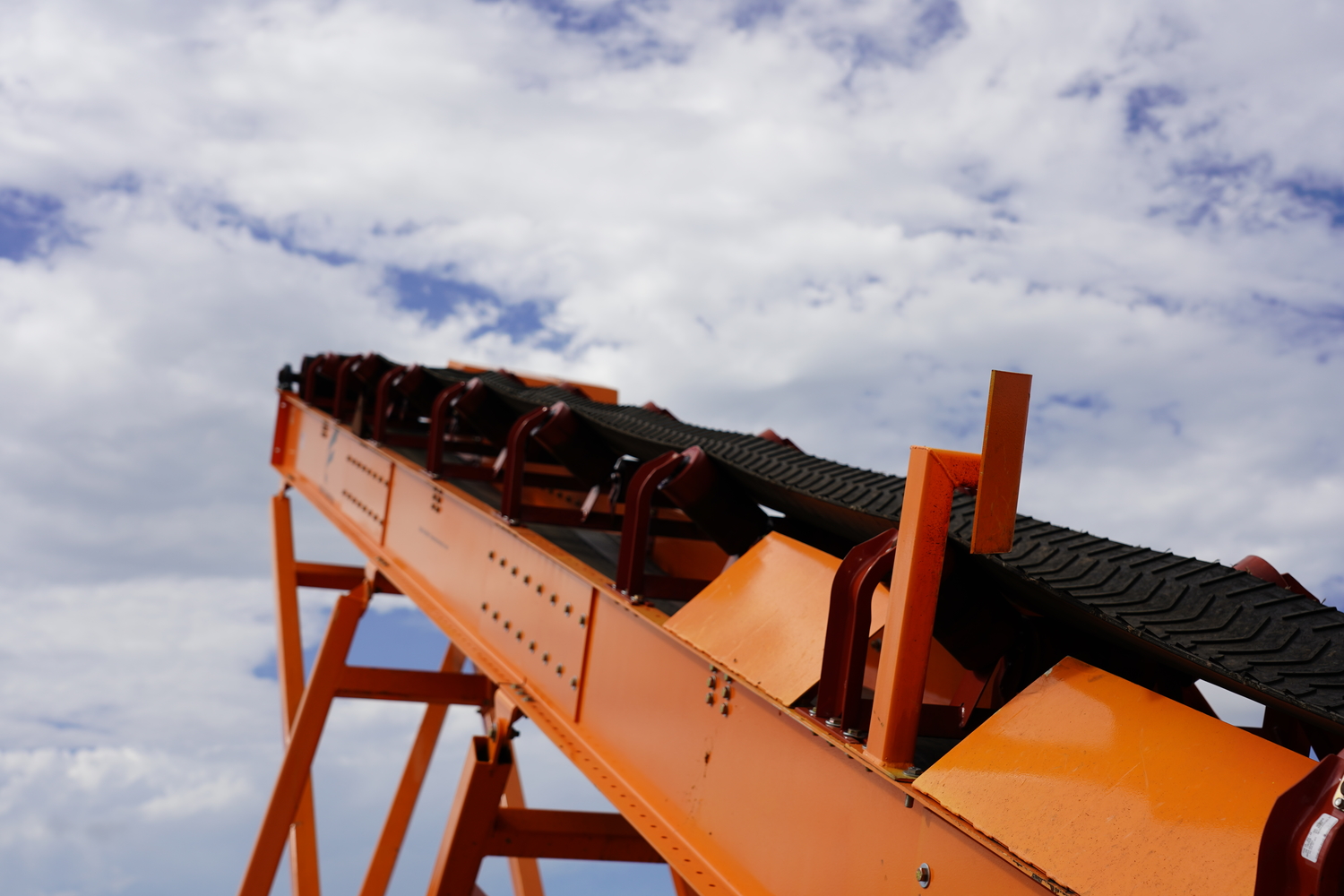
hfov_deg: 39.6
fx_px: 1867
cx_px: 672
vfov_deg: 27.0
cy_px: 448
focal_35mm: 50
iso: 100
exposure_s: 1/1250
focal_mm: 50
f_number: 5
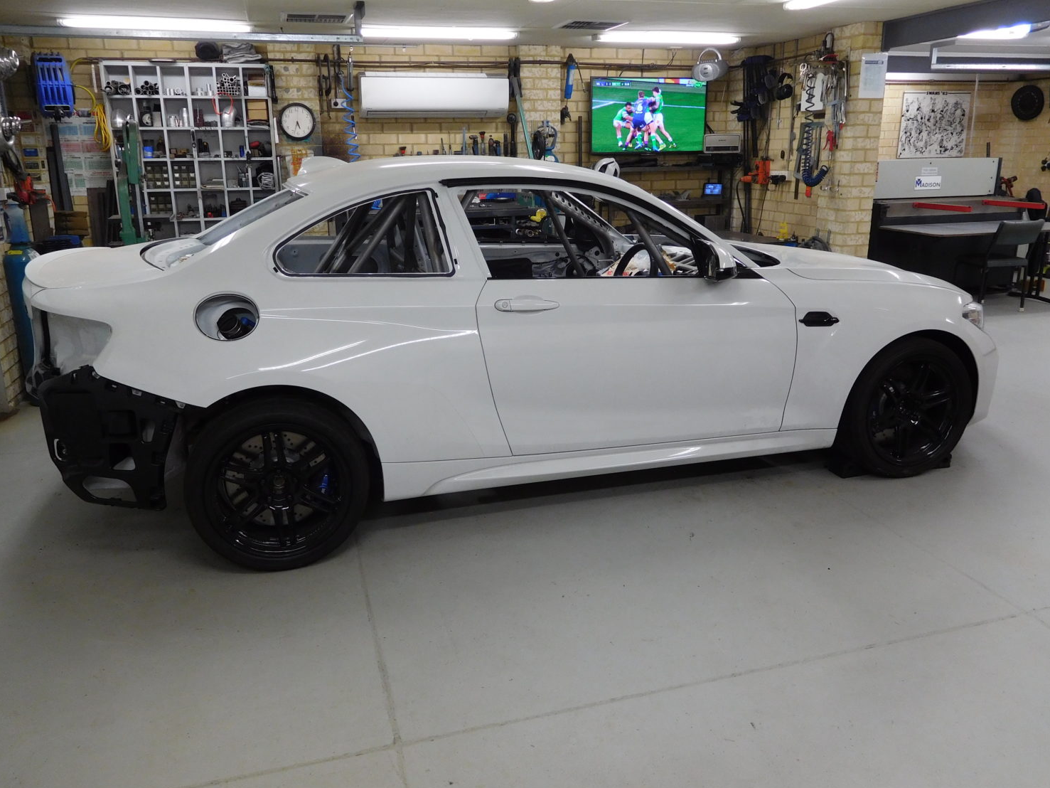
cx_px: 509
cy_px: 381
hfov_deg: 67.3
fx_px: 789
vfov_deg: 53.1
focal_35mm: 26
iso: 200
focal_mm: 4.5
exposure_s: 1/30
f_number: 3.4
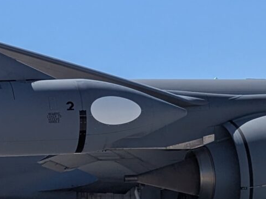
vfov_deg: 11.7
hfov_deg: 14.8
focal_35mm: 127
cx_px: -82
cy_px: 104
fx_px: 975
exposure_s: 1/3774
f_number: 1.85
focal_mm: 6.81
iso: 47
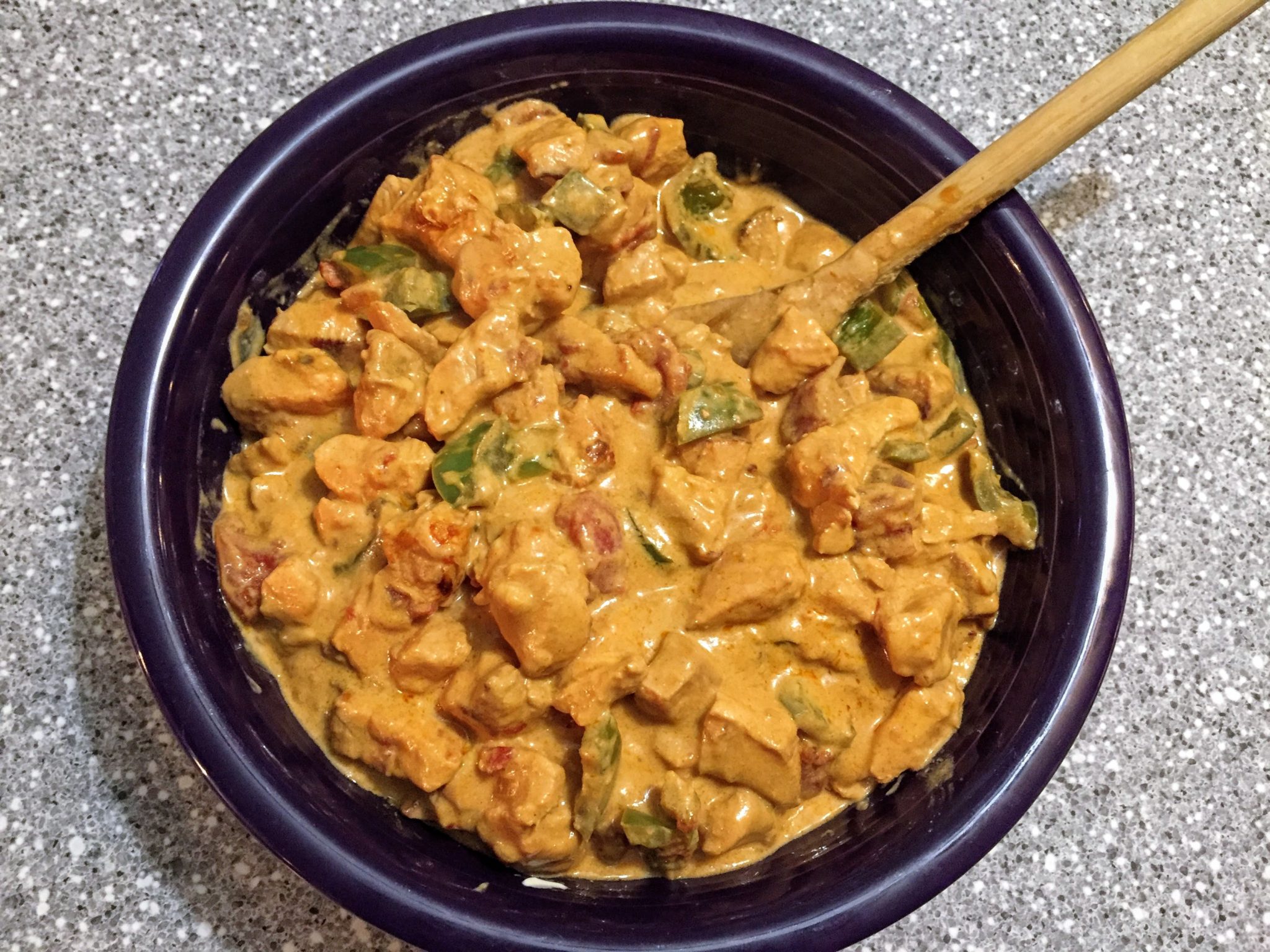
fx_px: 1064
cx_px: 635
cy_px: 476
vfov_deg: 48.2
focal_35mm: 29
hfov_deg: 61.7
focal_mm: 4.15
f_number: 2.2
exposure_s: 1/20
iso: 250
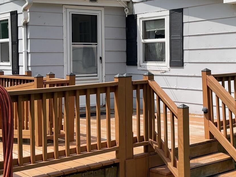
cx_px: 151
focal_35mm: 64
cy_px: 67
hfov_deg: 30.1
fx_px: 436
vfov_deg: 22.9
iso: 32
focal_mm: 5.1
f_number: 1.6
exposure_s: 1/3663
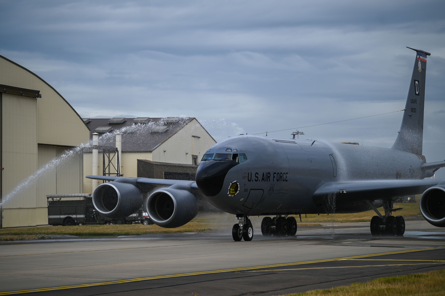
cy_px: 148
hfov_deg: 16.4
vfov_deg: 11.0
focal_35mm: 125
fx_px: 1544
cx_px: 222
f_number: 2.8
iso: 64
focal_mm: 125
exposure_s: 1/2000
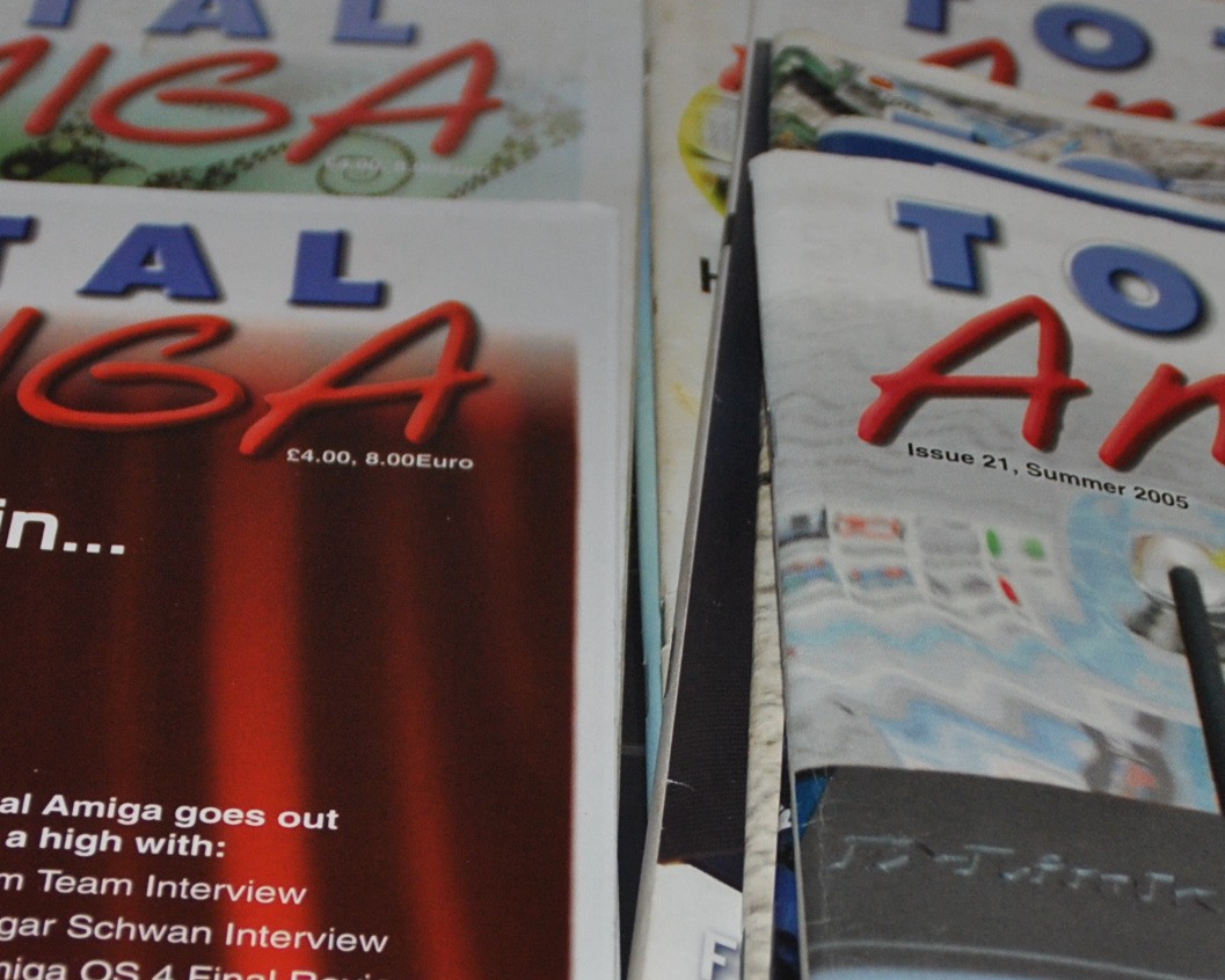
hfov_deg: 22.5
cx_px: 640
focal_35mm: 85
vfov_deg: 18.0
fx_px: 3082
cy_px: 725
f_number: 3.5
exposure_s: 1/60
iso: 200
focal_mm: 22
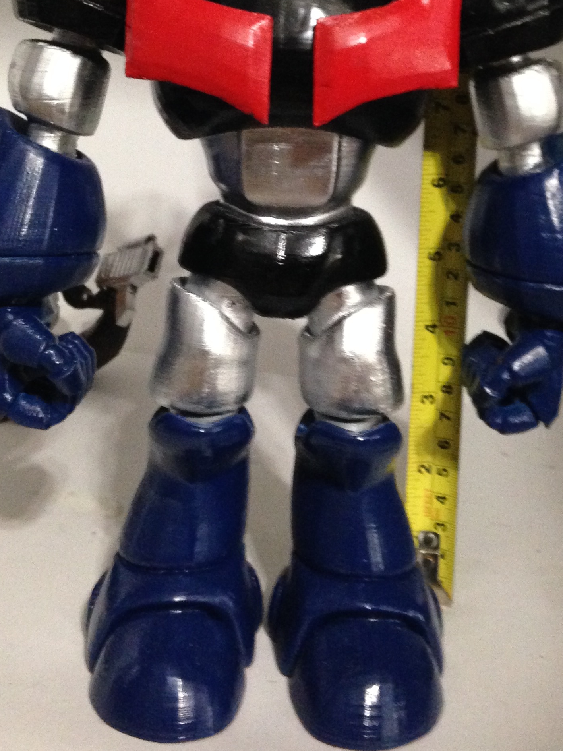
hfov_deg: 25.6
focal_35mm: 57
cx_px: 311
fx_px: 1236
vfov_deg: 33.2
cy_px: 199
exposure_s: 1/20
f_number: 2.4
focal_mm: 4.12
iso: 400
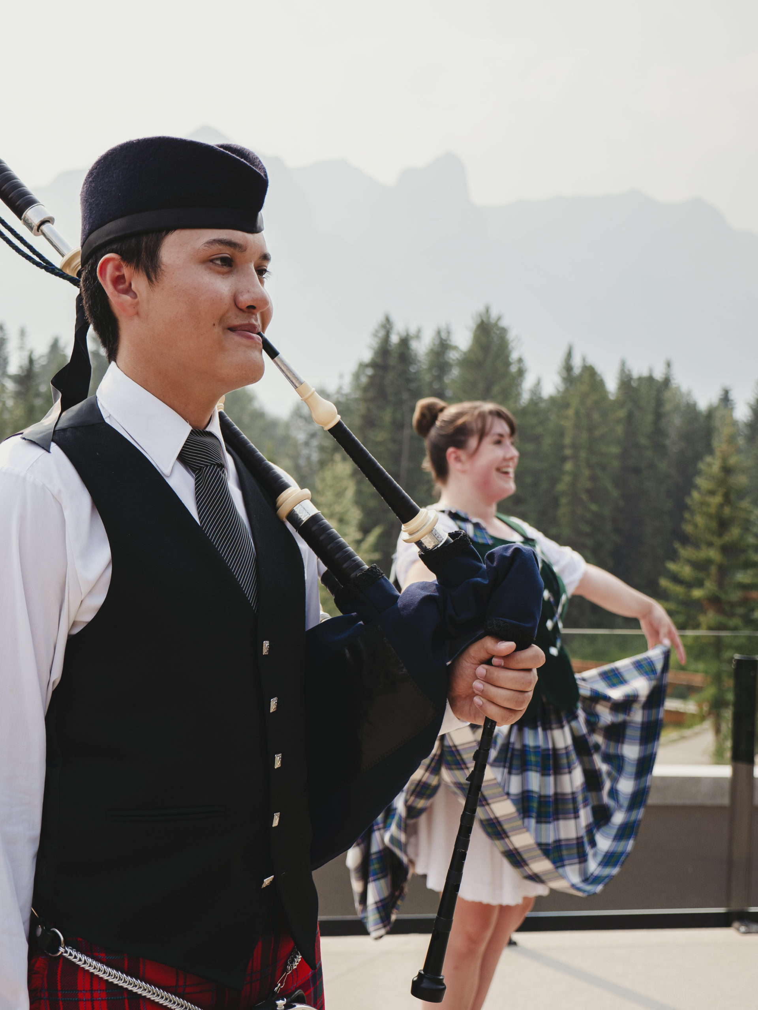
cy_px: 505
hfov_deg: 27.0
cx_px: 379
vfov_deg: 35.5
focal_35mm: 54
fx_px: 1577
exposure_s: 1/1600
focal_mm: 25
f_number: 2.8
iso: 125
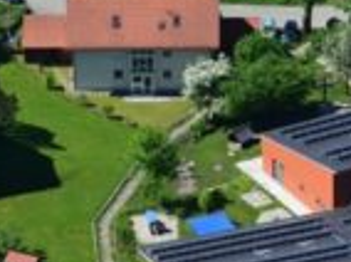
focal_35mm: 487
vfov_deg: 3.0
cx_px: 561
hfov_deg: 4.1
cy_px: -220
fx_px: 4930
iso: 640
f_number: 5
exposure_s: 1/4000
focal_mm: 70
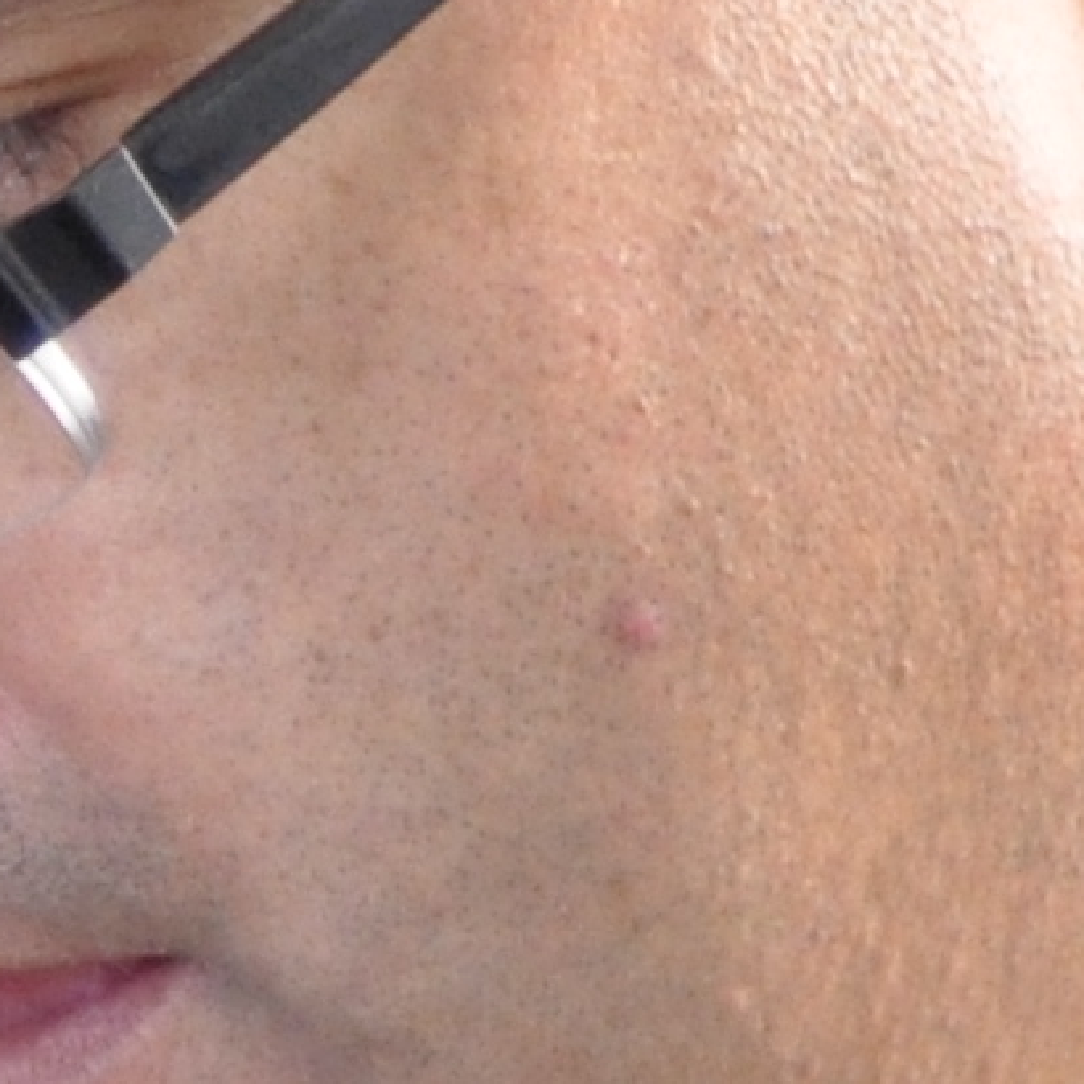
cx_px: -584
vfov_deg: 4.6
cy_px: 1888
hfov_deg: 4.7
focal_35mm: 373
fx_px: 13215
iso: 800
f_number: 4
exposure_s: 1/60
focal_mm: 28
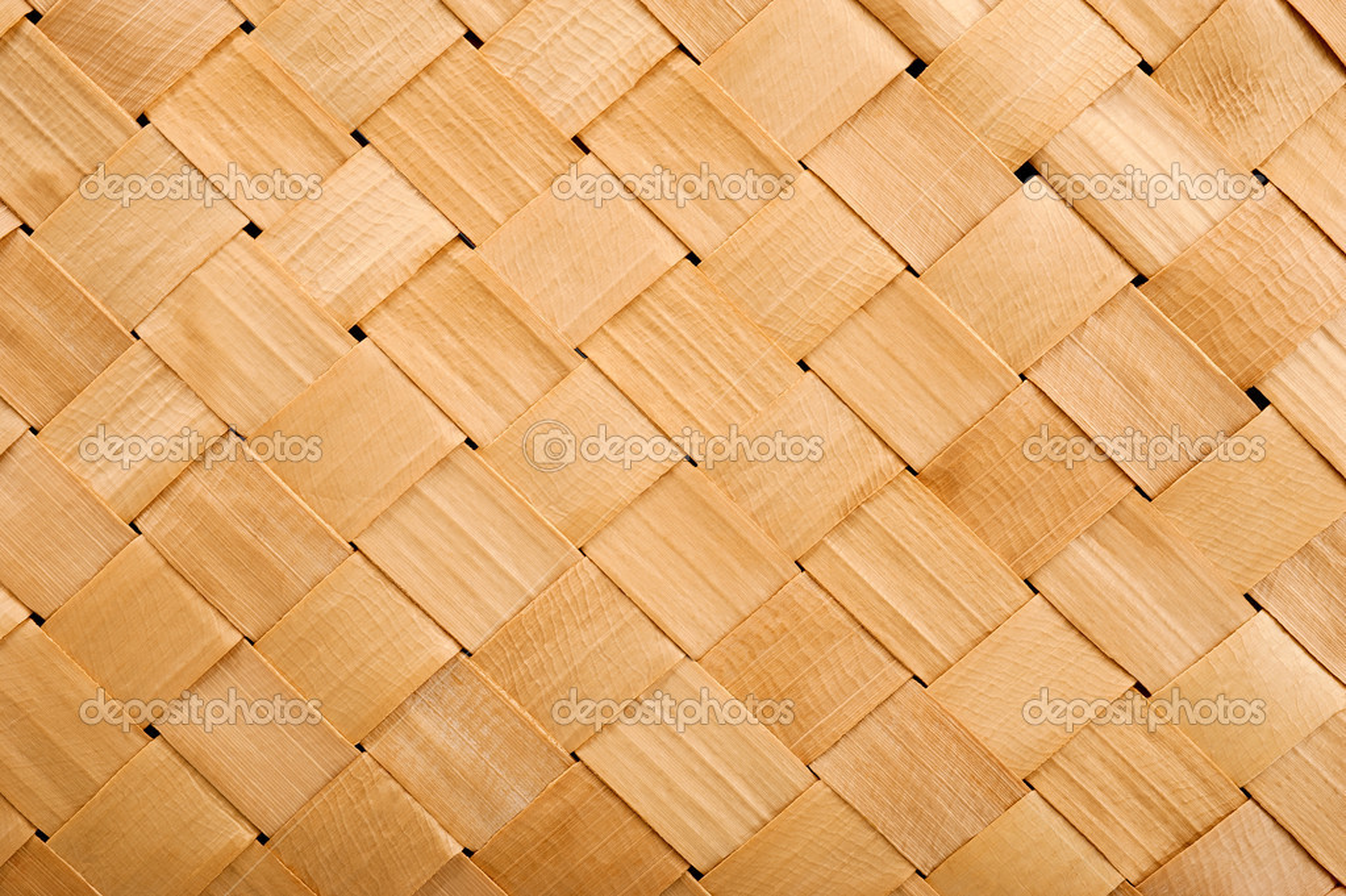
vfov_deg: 22.6
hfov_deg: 33.4
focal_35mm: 60
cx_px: 673
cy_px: 448
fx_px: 2242
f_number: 22
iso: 200
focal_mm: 60
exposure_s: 1/250
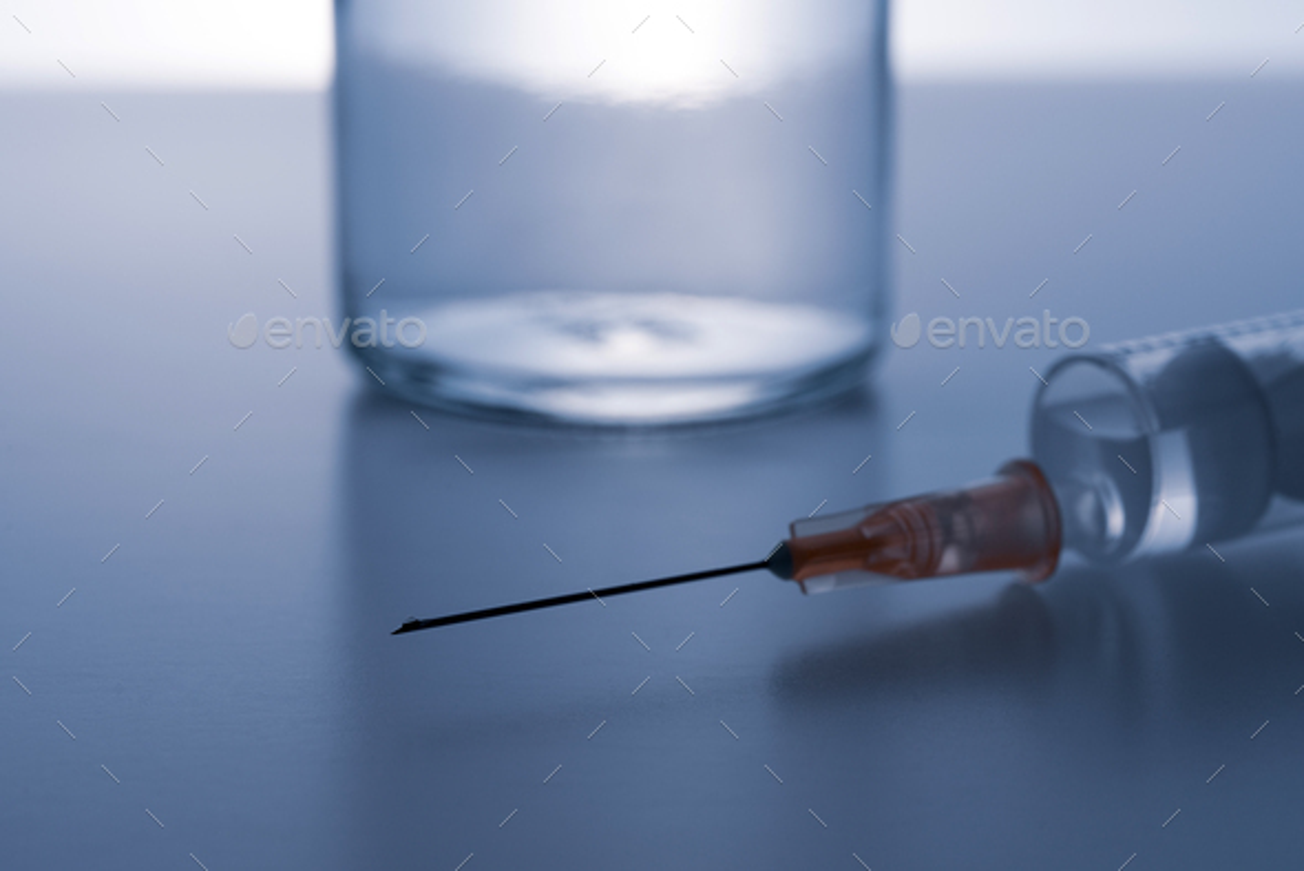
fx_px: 2537
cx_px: 652
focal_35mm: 70
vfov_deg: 19.5
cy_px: 436
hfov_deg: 28.8
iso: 100
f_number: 11
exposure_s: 1/160
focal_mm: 70
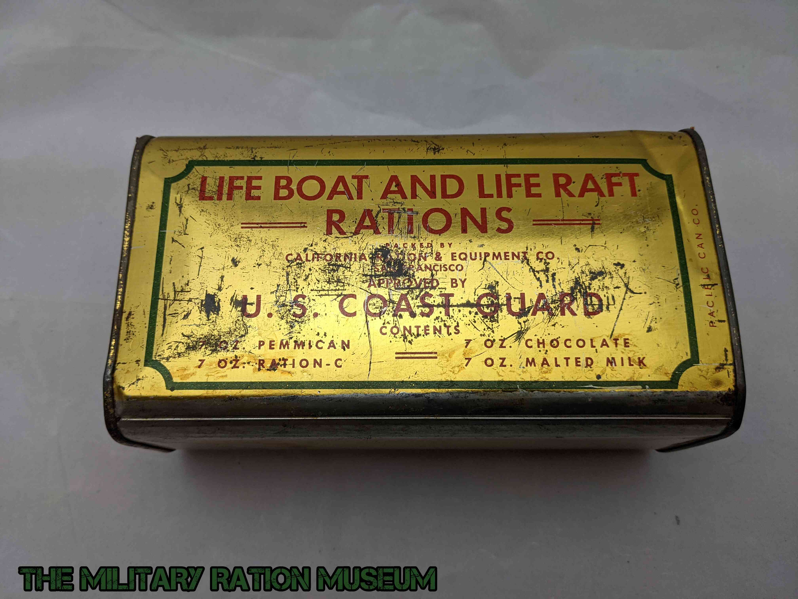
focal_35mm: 27
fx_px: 622
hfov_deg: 65.3
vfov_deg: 51.4
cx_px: 399
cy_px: 300
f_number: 1.73
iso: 49
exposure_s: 1/200
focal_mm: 4.38
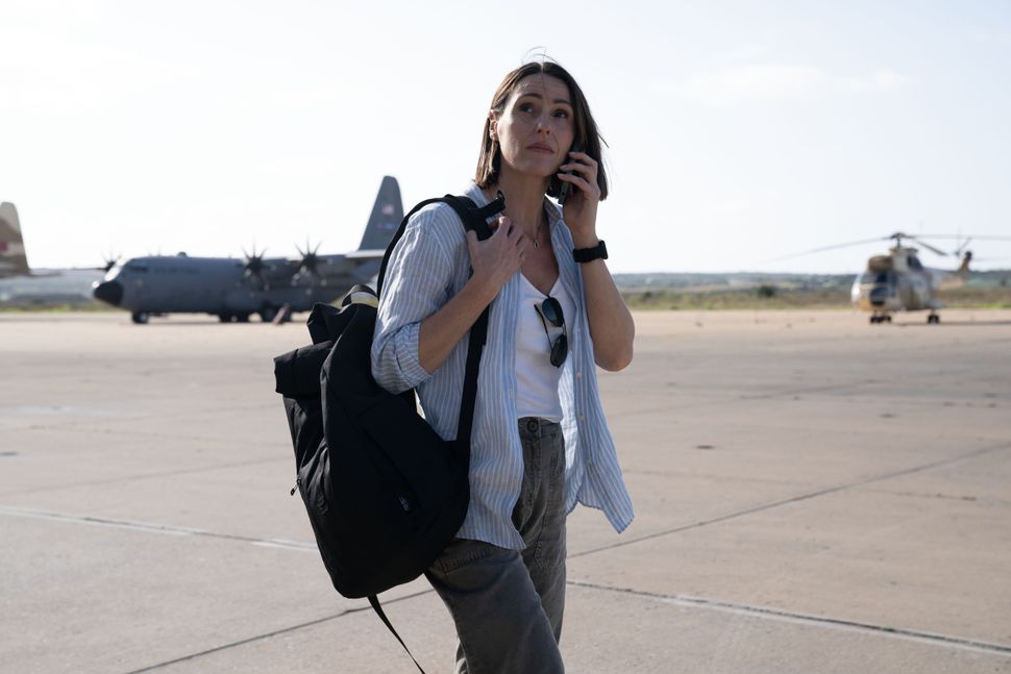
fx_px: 1376
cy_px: 337
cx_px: 506
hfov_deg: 40.3
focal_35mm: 49
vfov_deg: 27.5
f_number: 4.5
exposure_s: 1/800
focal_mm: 49
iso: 200
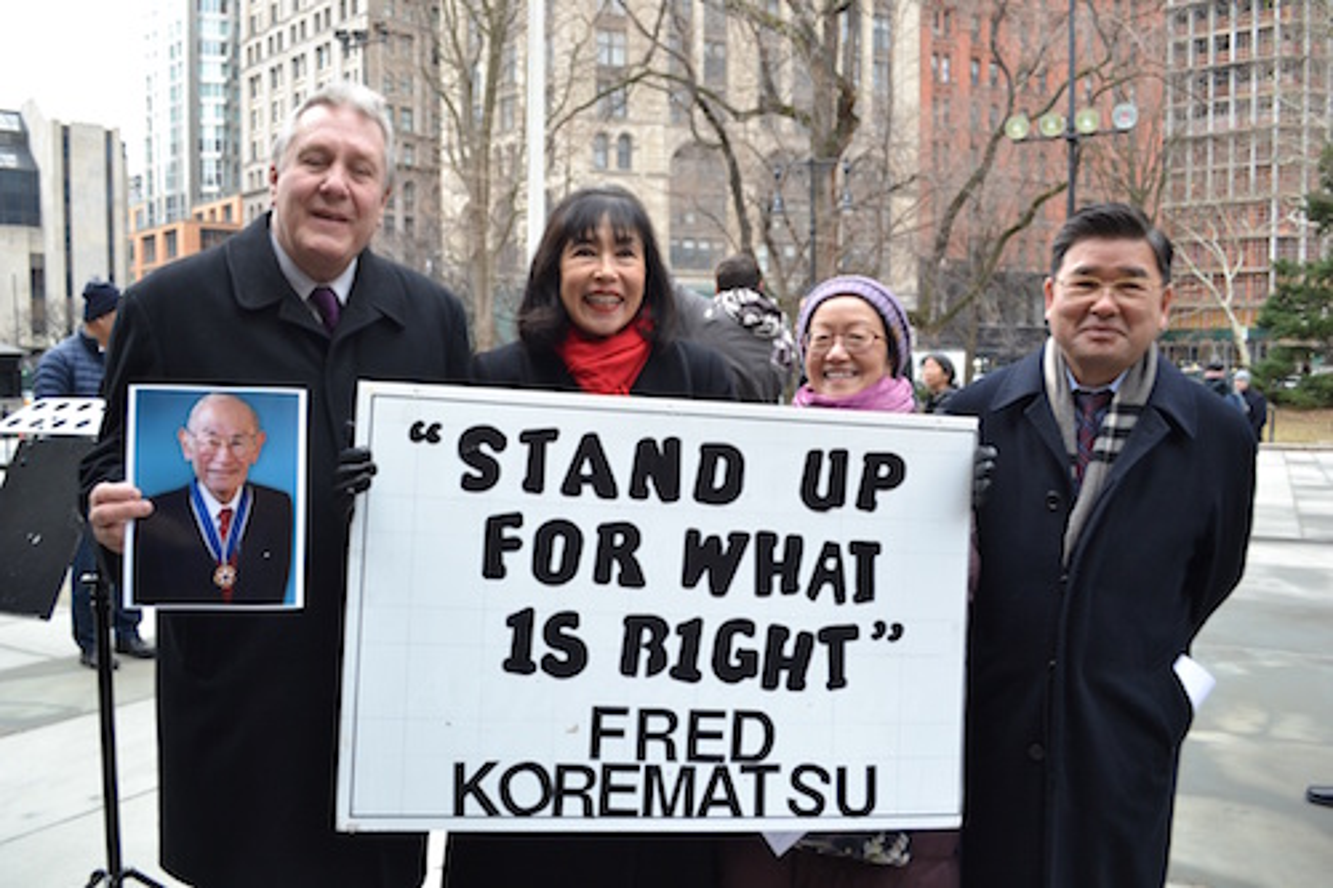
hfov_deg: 61.9
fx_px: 1110
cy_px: 444
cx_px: 666
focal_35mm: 30
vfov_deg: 43.6
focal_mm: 20
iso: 320
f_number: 5.6
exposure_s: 1/125
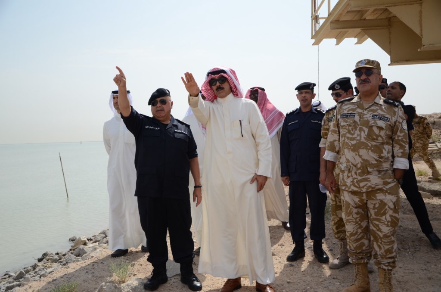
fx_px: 458
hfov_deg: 51.4
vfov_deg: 35.3
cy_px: 146
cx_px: 220
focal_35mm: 38
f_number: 4
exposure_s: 1/3200
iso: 320
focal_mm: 25
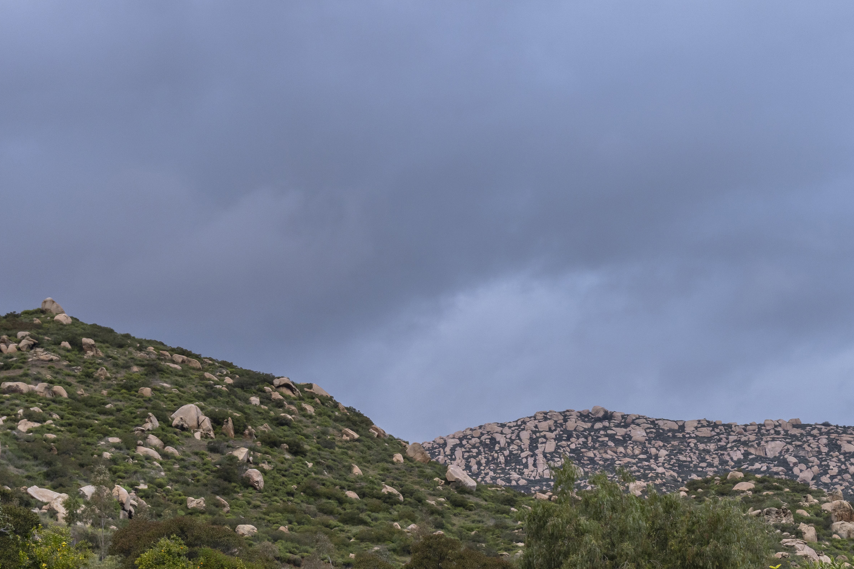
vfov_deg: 17.7
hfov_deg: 26.5
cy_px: 508
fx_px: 1803
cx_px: 556
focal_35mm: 76
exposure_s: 1/100
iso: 640
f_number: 5
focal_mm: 38
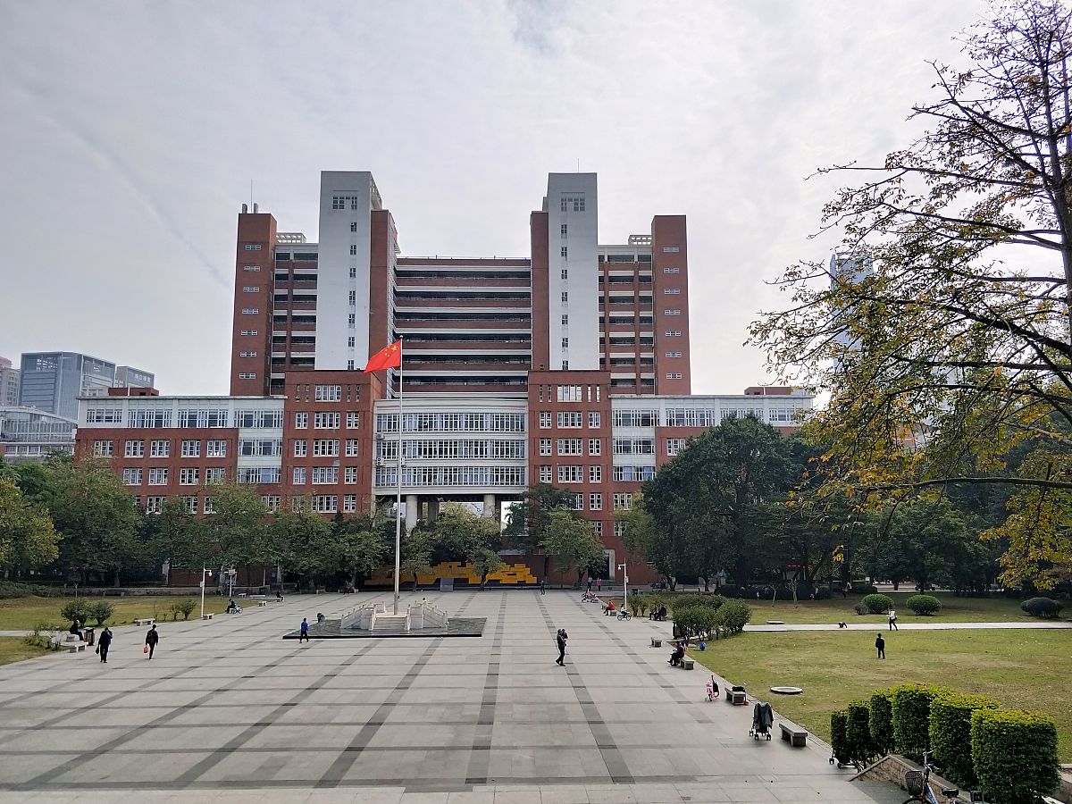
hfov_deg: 69.4
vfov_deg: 54.9
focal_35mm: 25
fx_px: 774
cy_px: 402
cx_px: 536
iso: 101
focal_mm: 4.27
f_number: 1.7
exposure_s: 1/3232
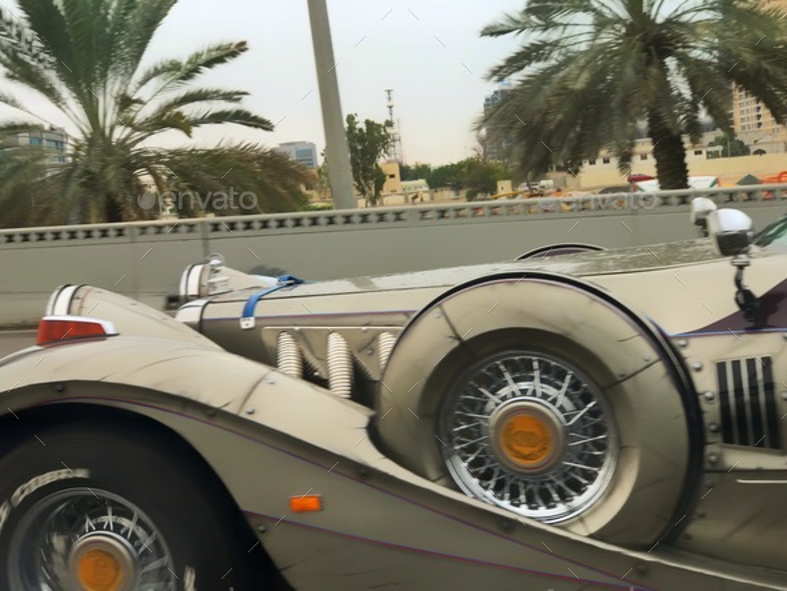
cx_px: 394
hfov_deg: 33.8
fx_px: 1296
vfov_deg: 25.7
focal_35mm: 57
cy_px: 296
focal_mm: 6.6
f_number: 2.8
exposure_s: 1/314
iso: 20
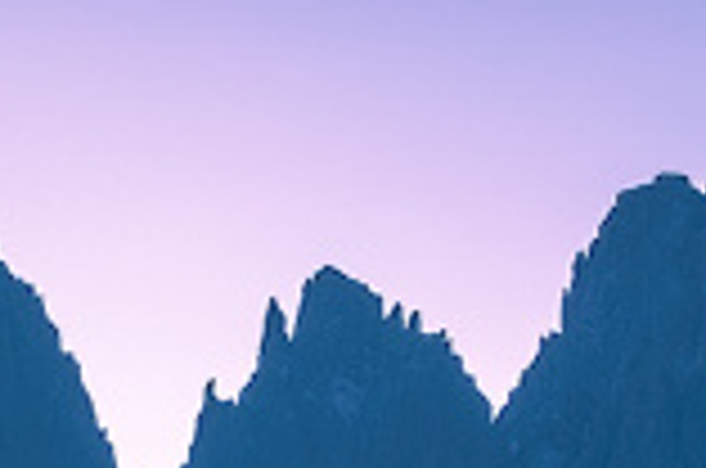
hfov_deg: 7.1
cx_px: 234
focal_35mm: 291
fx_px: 5695
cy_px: 1282
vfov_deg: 4.5
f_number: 16
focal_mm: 38
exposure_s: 1/1.25
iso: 800
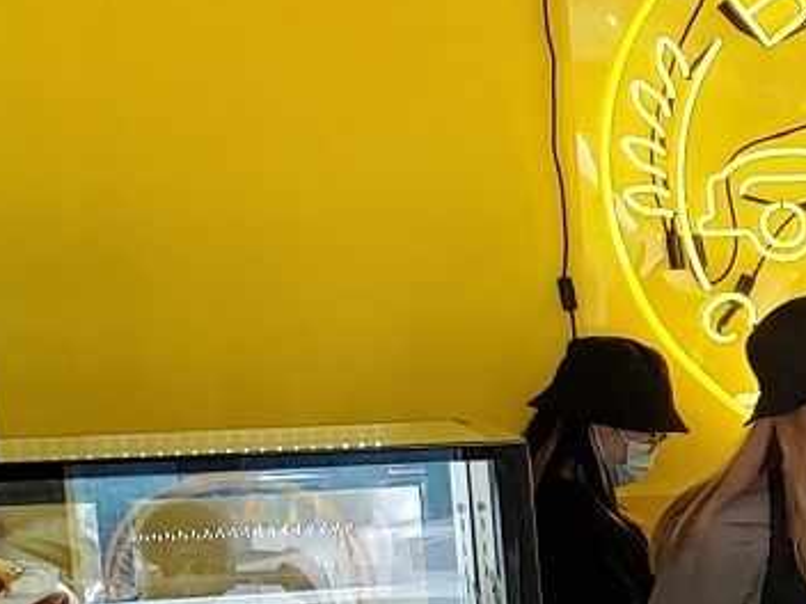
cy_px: 714
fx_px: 2771
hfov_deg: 13.8
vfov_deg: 12.2
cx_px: 1652
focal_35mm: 119
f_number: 2.4
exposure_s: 1/60
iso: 125
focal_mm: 4.3
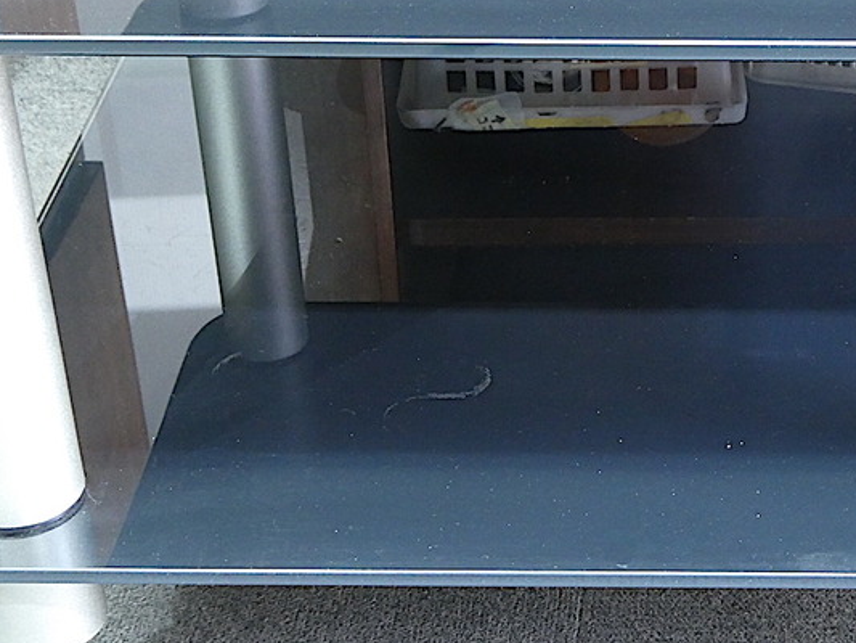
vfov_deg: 16.4
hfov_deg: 21.5
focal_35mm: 90
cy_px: 379
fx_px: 2226
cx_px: 707
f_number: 5.6
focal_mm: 9
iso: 400
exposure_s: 1/1.3
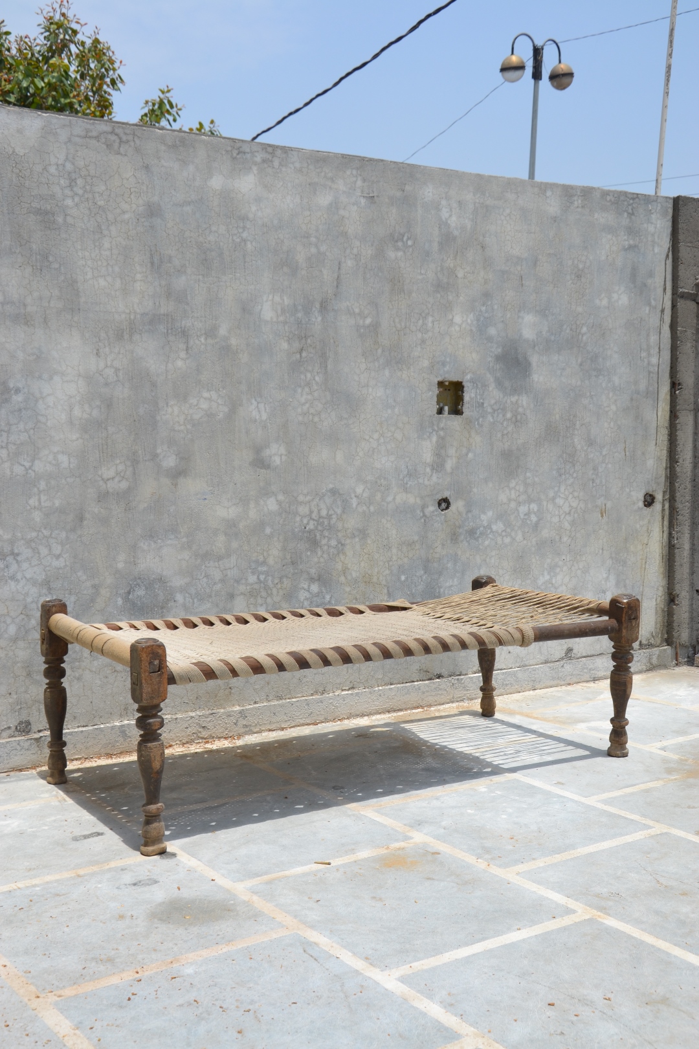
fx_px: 1223
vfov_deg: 46.4
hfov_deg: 31.9
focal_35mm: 42
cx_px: 350
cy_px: 524
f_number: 9
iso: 100
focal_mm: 28
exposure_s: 1/320
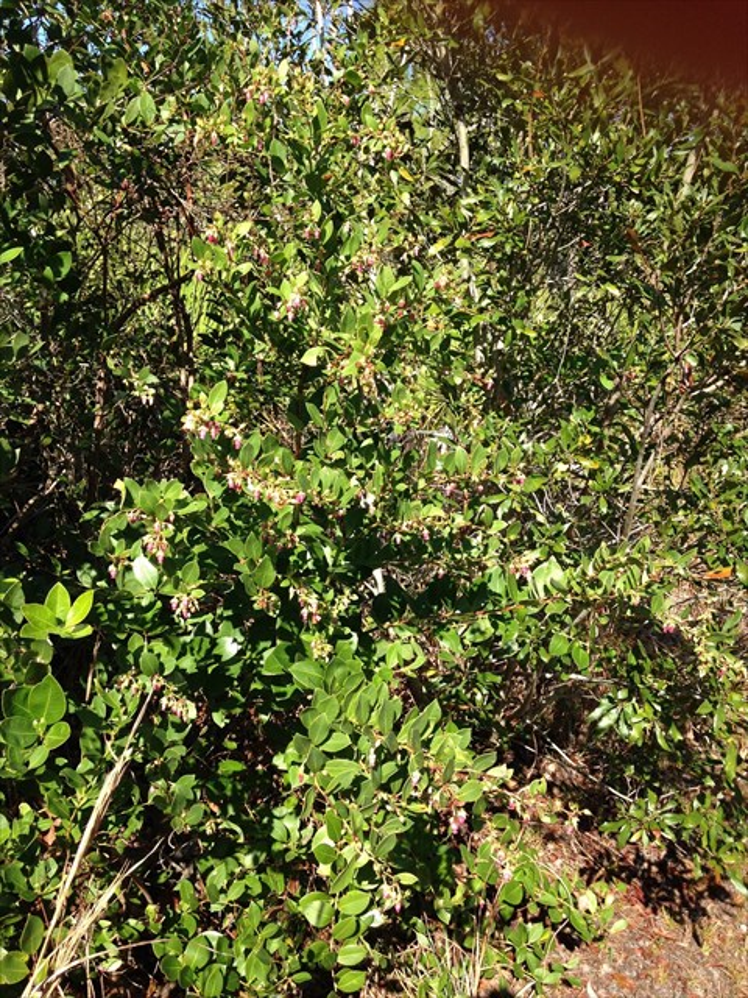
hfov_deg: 42.9
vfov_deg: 55.4
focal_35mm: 33
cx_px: 374
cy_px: 499
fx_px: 951
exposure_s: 1/695
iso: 50
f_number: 2.4
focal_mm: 4.12
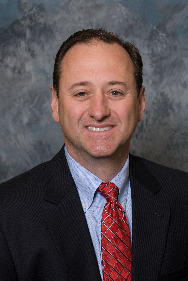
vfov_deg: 18.2
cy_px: 140
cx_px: 94
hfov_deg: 12.2
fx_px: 879
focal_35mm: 112
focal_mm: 75
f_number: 8
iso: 160
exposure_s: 1/60
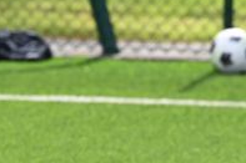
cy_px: 57
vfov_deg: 1.7
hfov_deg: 2.5
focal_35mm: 813
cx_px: 29
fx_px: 5551
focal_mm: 200
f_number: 5.6
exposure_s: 1/500
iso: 200
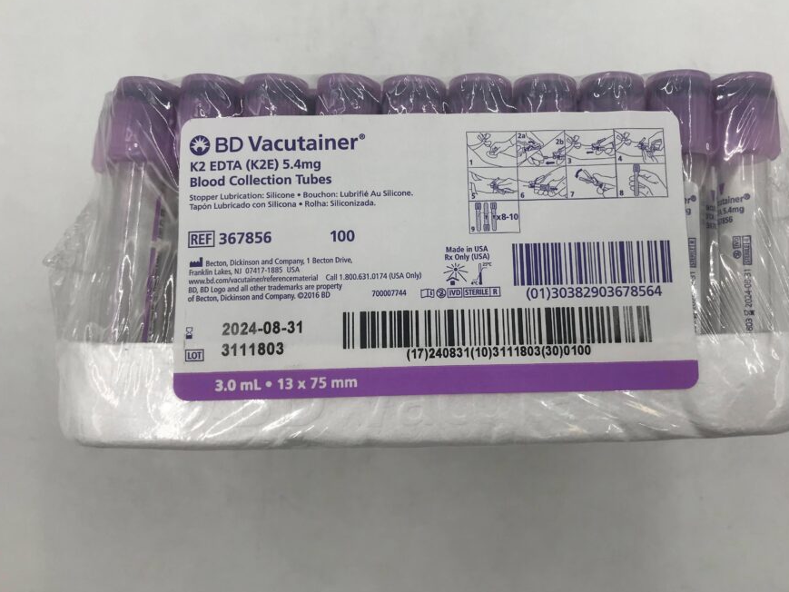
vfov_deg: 42.9
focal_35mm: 33
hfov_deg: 55.2
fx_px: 752
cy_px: 264
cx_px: 438
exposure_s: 1/249
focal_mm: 3.99
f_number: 1.8
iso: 20
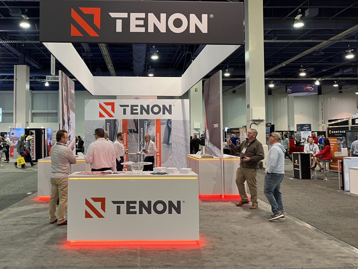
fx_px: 341
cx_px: 145
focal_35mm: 33
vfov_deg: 42.9
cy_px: 116
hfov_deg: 55.0
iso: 125
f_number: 1.6
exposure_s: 1/60
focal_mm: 5.1
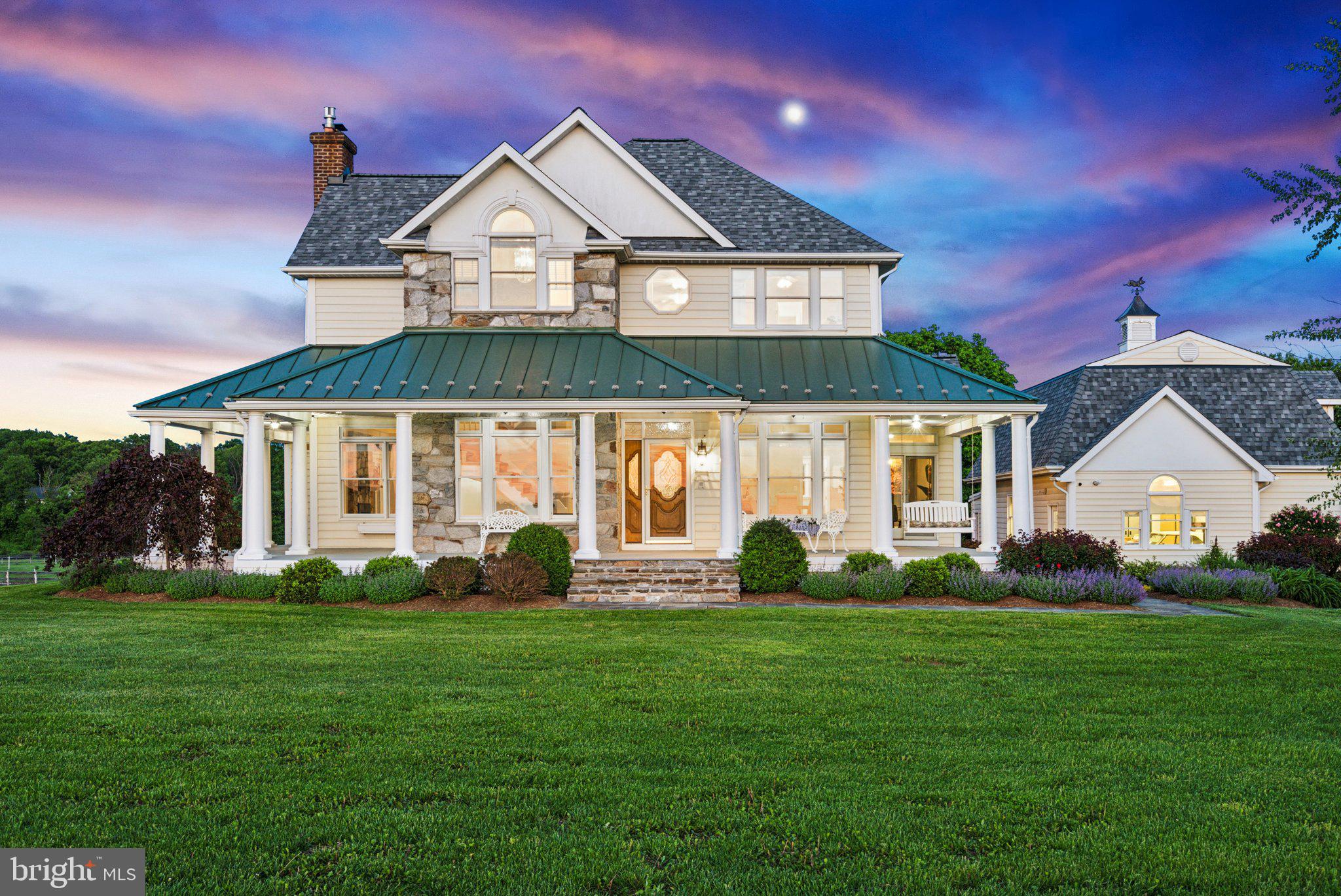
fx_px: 1230
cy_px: 448
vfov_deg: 40.0
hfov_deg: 57.2
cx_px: 670
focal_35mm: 33
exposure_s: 1/1.25
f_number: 9
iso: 200
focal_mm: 33
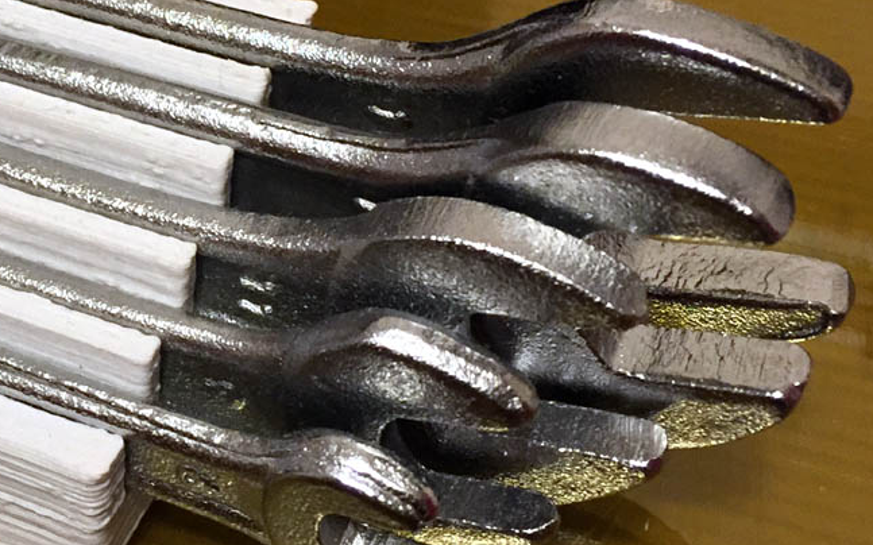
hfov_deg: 33.6
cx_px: 66
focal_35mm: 57
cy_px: 227
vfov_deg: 22.7
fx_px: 1356
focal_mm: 4.15
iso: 250
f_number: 2.2
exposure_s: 1/25
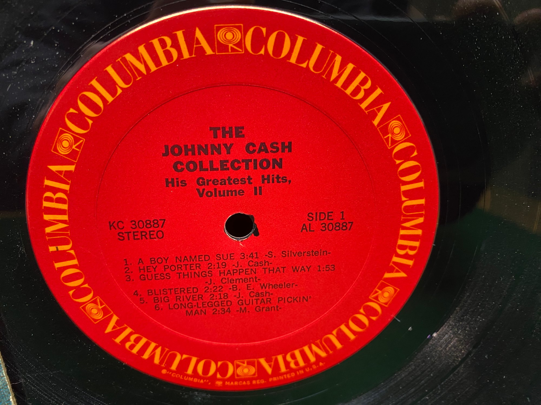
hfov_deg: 69.4
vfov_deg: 54.9
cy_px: 202
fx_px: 391
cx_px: 270
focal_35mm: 25
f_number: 1.8
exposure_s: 1/60
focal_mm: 4.25
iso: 250
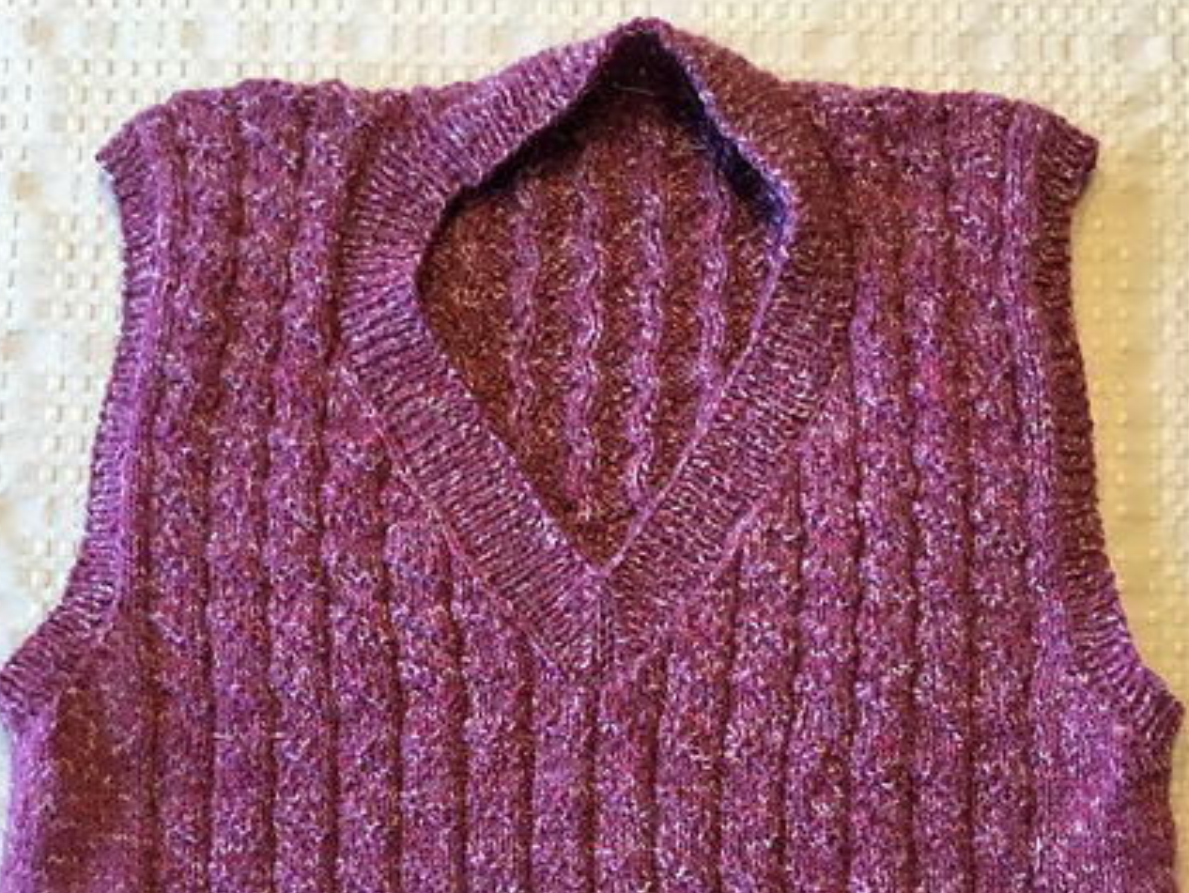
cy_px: 758
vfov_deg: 29.9
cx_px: 631
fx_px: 1615
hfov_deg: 40.4
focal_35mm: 47
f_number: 2.4
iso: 64
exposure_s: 1/30
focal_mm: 3.3
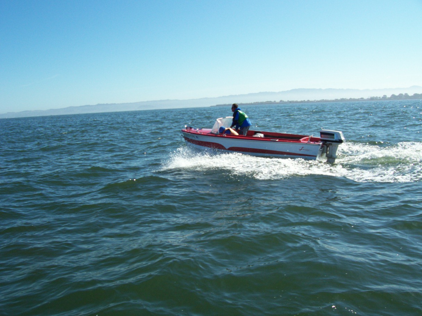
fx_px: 414
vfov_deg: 41.8
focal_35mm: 34
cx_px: 211
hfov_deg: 54.0
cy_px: 158
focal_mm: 5.6
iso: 80
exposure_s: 1/603
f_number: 5.1
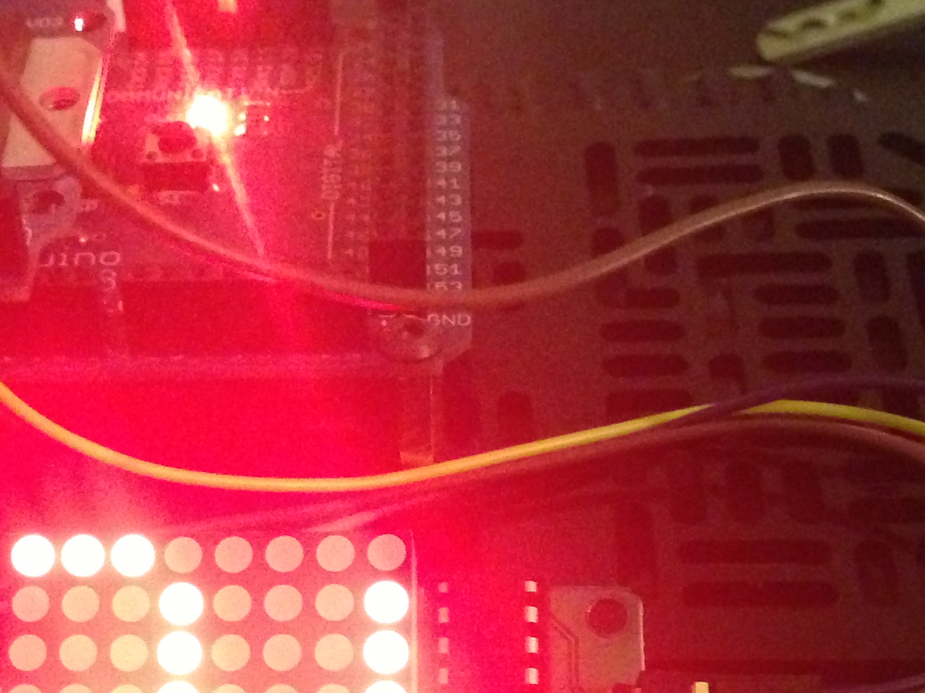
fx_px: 2191
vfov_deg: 17.9
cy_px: 525
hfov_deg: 23.5
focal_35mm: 82
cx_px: 189
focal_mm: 4.13
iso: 640
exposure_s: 1/15
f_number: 2.4
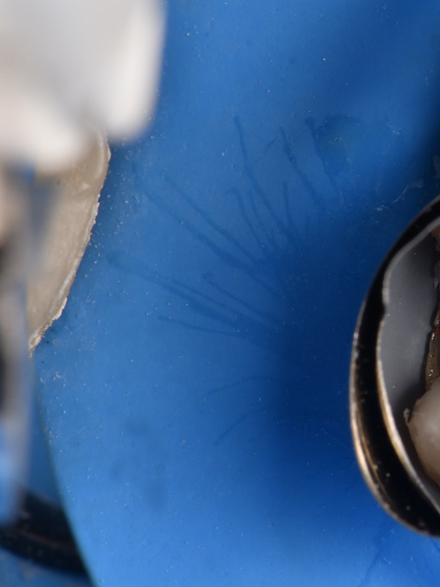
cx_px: 424
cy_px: 293
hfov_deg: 6.5
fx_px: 3865
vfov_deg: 8.7
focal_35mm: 228
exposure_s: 1/160
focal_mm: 105
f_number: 32
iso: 200
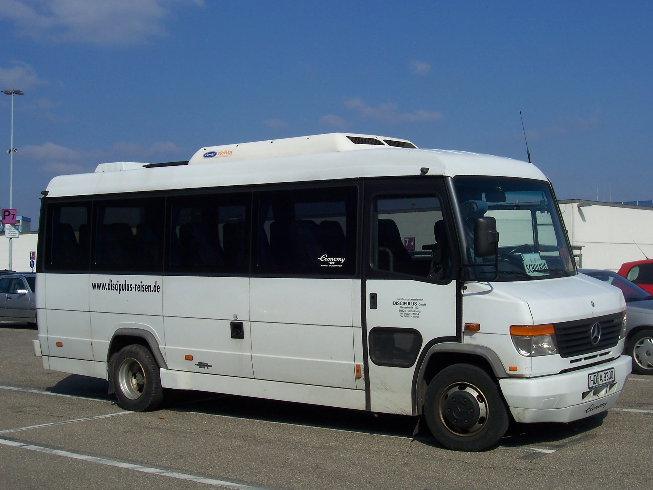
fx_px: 1000
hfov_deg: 36.2
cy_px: 245
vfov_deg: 27.5
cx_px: 326
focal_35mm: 53
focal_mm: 8.6
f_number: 6.7
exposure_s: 1/750
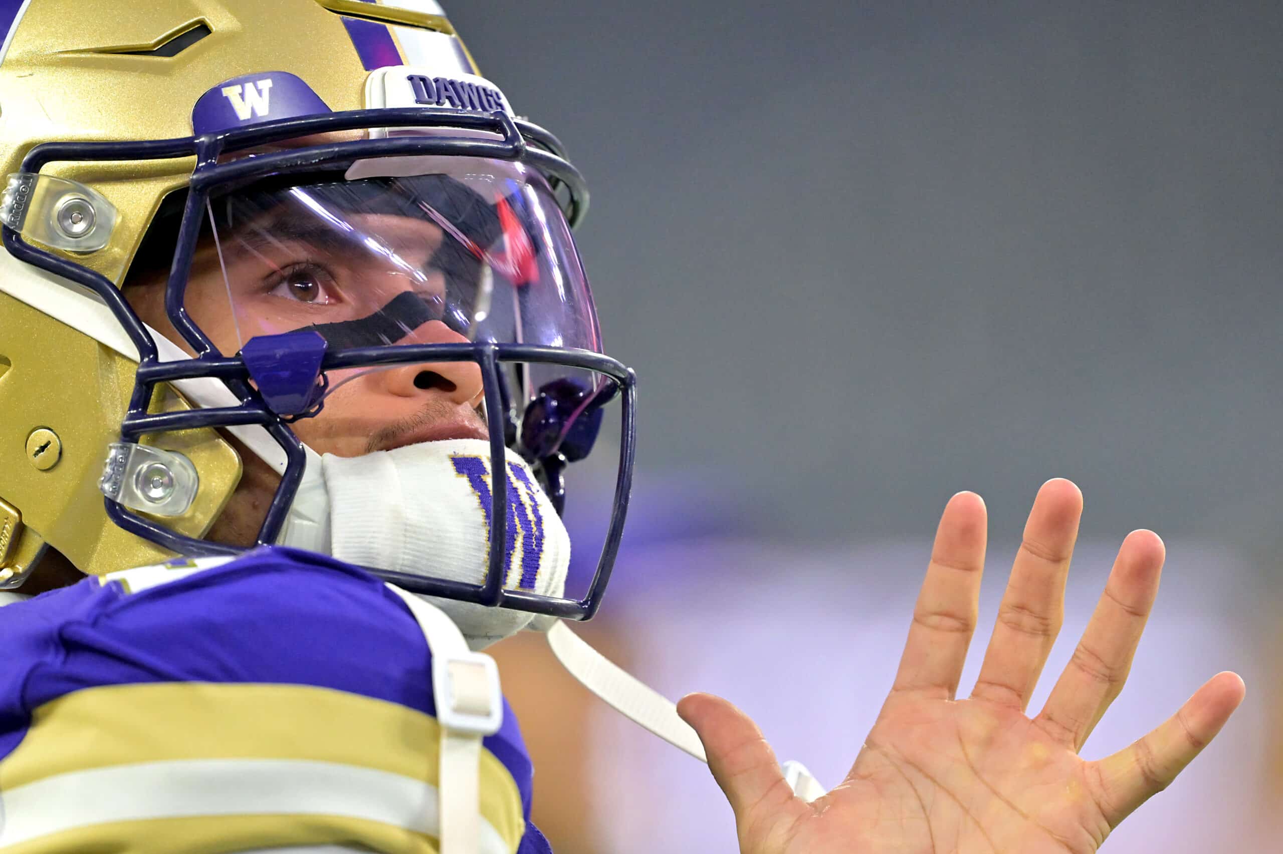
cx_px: 642
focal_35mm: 600
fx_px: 21375
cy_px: 427
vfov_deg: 2.3
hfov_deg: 3.4
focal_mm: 400
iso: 3200
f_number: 2.8
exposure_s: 1/3200
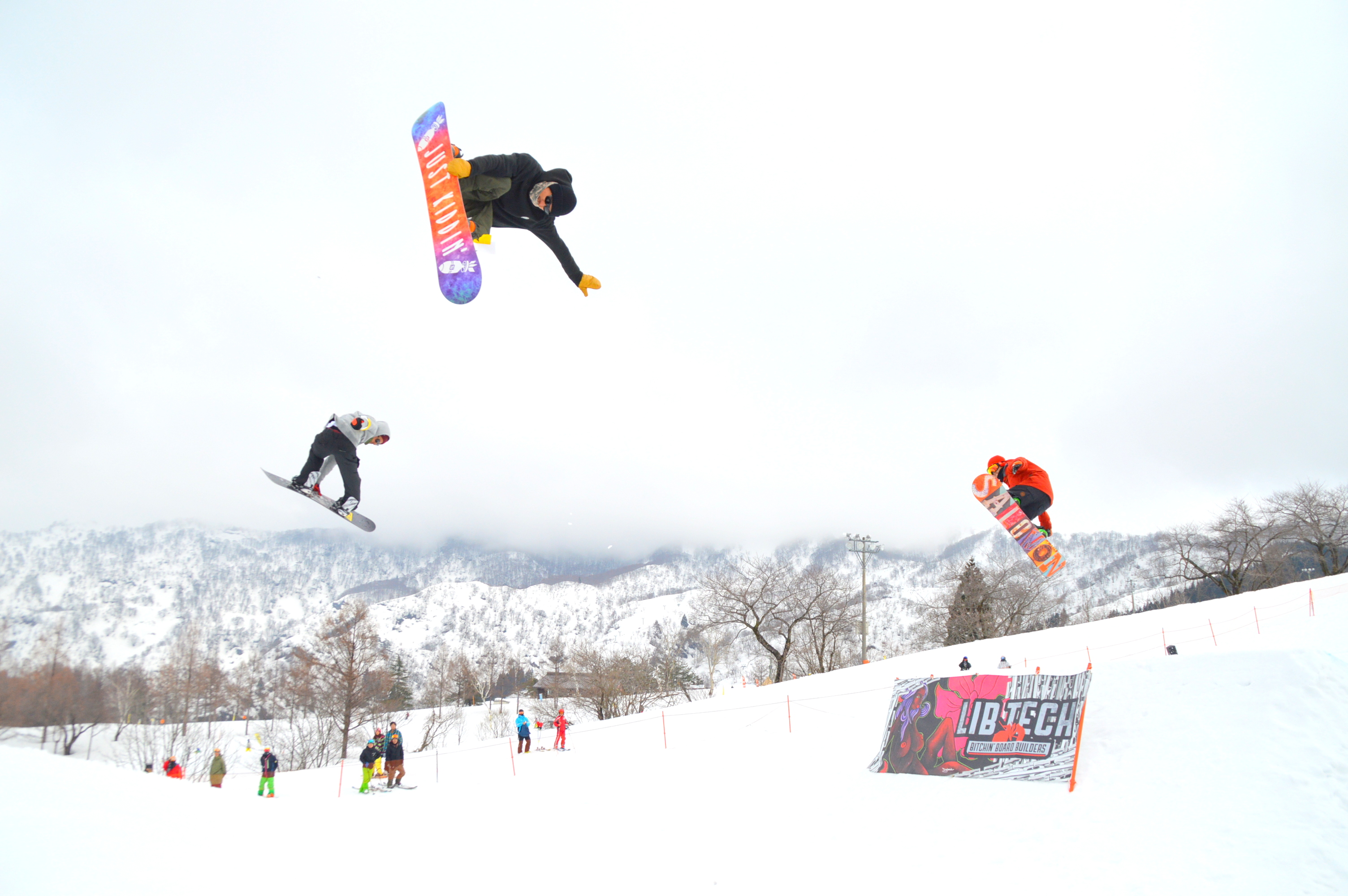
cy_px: 448
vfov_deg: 47.8
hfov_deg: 67.4
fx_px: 1010
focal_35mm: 27
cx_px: 674
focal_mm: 18
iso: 360
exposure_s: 1/2000
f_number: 7.1
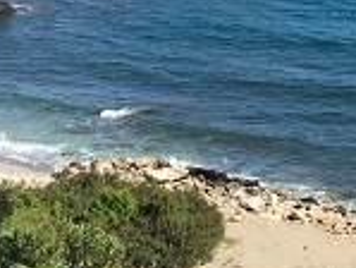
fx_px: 1400
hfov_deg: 14.0
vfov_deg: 10.9
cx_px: 432
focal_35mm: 136
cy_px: 166
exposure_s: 1/1570
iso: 25
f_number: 2.2
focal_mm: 4.15
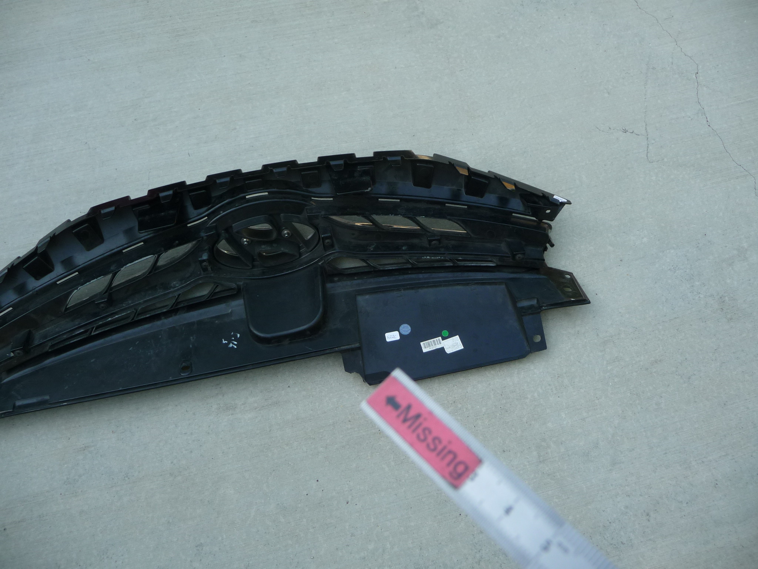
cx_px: 379
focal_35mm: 28
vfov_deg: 49.7
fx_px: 613
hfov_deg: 63.4
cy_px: 284
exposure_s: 1/160
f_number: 3.3
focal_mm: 4.7
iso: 100
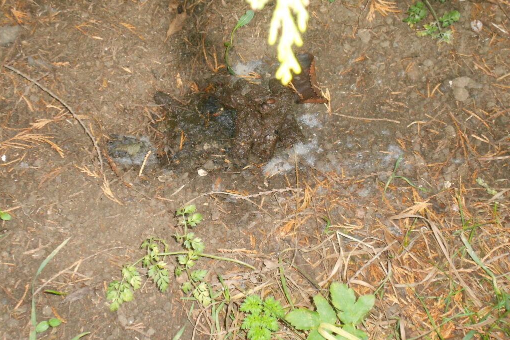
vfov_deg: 19.7
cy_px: 168
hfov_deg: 29.2
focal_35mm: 69
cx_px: 254
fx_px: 977
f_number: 5.3
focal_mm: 11.6
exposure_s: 1/60
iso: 400
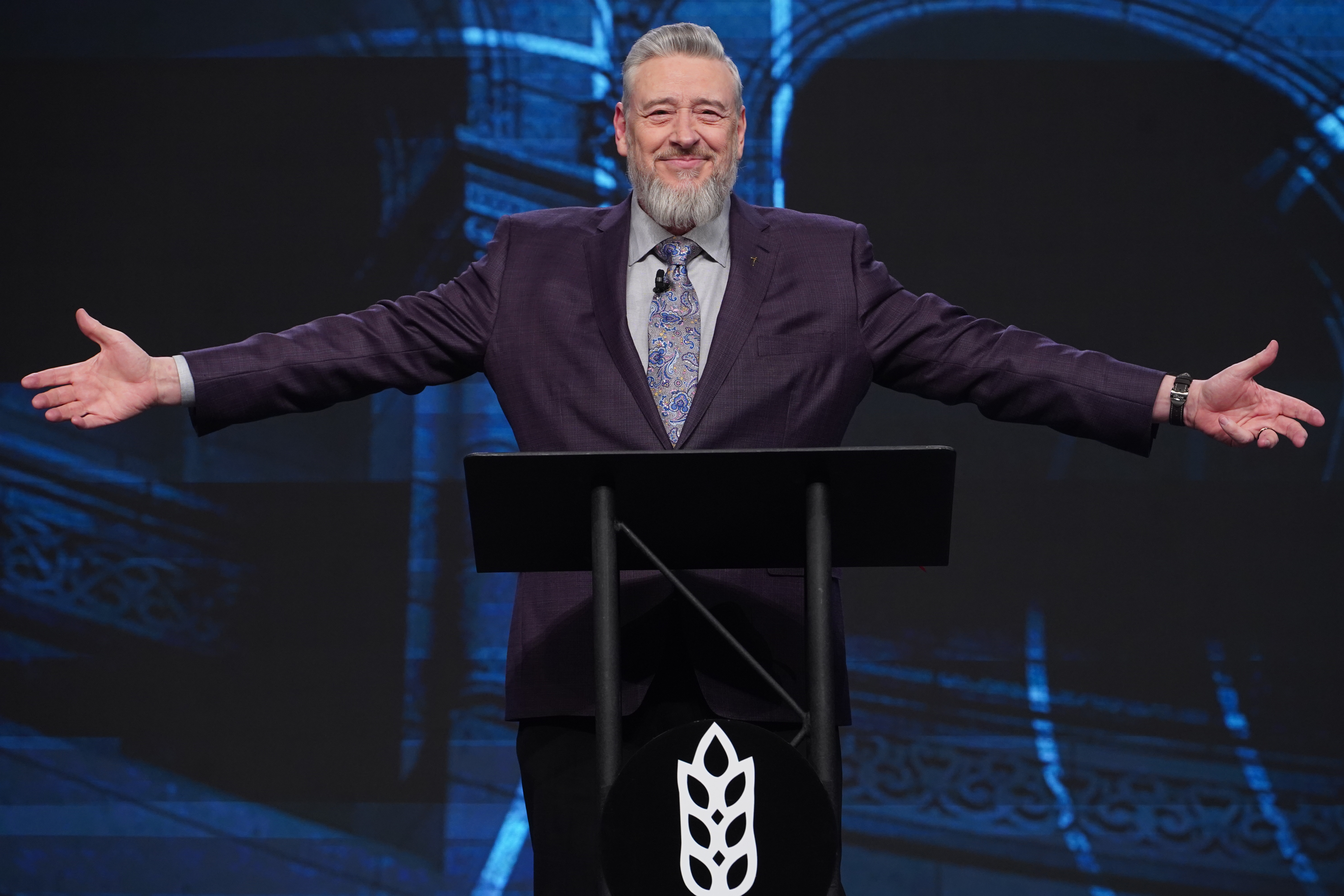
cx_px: 672
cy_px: 448
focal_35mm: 157
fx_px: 5861
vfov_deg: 8.7
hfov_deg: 13.1
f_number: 5.6
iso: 3200
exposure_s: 1/250
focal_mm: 157
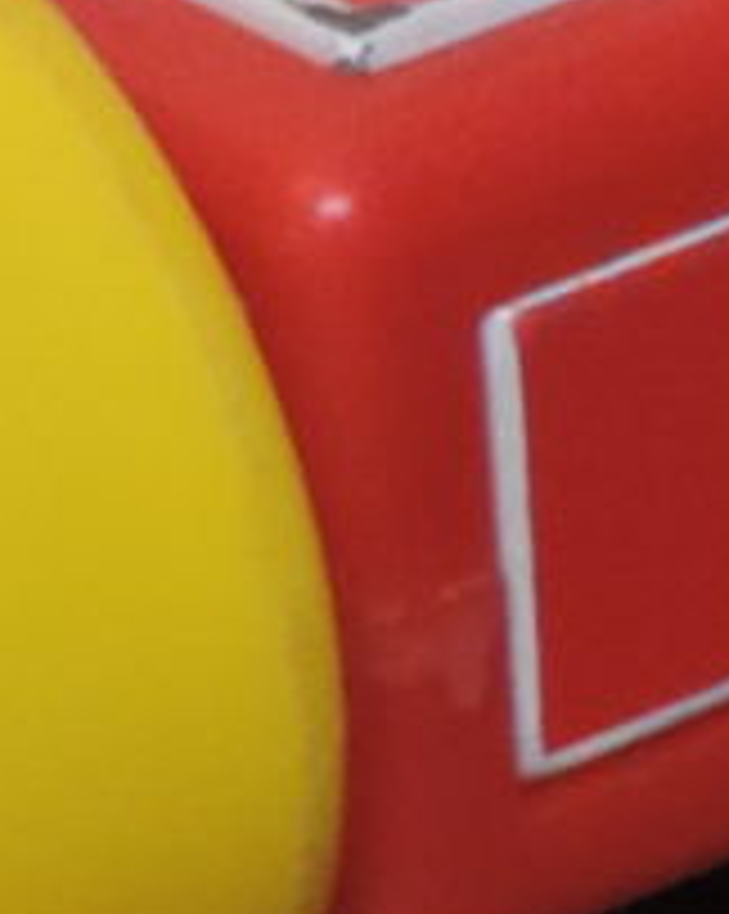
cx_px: 2799
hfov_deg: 3.5
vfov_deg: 4.6
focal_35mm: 424
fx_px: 11452
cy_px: 77
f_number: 3.4
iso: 400
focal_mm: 7.6
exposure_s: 1/30
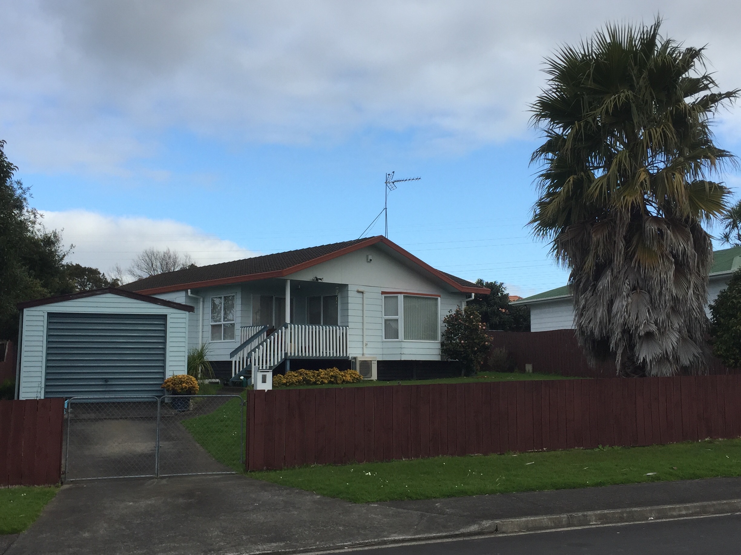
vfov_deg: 36.8
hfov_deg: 47.9
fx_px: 835
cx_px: 370
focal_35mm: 39
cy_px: 278
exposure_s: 1/775
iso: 32
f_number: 2.2
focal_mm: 4.15
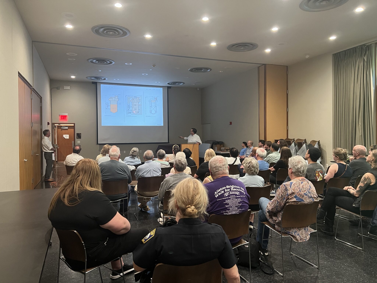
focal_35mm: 26
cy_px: 142
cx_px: 188
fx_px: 283
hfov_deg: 67.3
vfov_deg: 53.1
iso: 500
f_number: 1.5
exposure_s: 1/60
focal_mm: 5.7
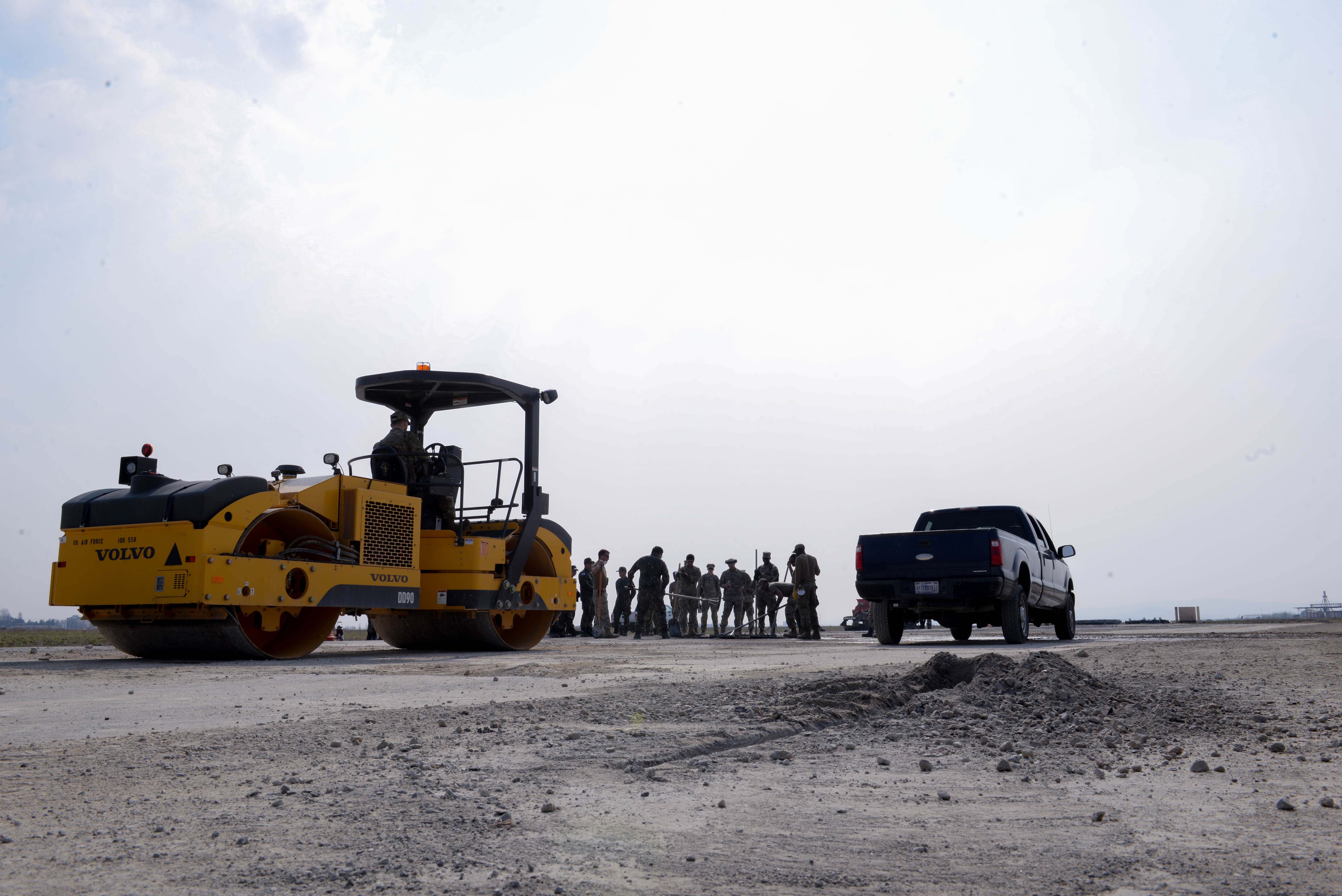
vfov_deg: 45.0
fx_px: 1081
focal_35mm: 29
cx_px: 671
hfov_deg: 63.6
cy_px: 448
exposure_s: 1/160
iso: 125
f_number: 16
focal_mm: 29
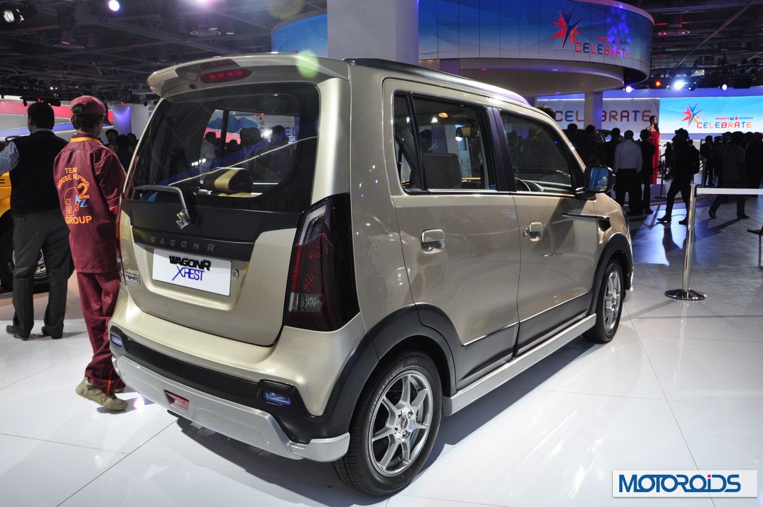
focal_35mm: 30
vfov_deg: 43.5
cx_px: 382
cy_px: 254
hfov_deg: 62.0
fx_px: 635
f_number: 6.3
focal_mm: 20
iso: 320
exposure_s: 1/100
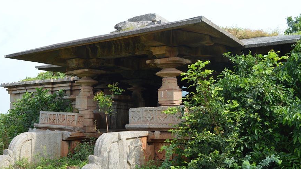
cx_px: 134
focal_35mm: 44
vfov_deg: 27.1
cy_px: 94
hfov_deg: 46.3
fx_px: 351
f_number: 7.1
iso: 100
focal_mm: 24
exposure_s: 1/200
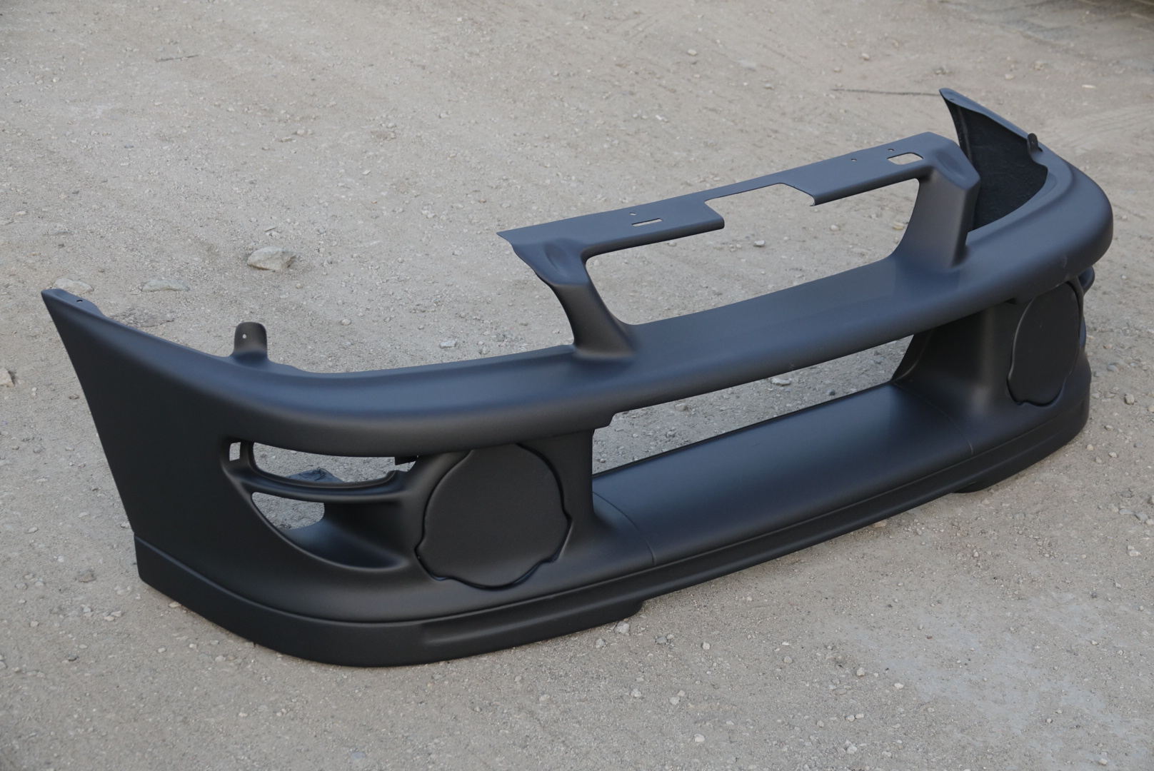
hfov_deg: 28.1
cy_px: 386
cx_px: 577
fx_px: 2310
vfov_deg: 19.0
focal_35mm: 72
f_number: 3.5
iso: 320
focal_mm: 26.42
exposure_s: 1/80
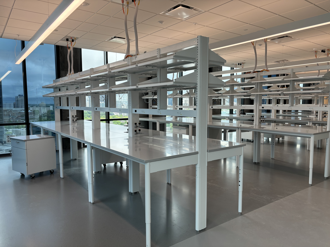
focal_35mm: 26
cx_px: 165
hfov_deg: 67.3
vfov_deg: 53.1
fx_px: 248
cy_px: 124
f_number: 1.6
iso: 40
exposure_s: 1/169
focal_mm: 5.96
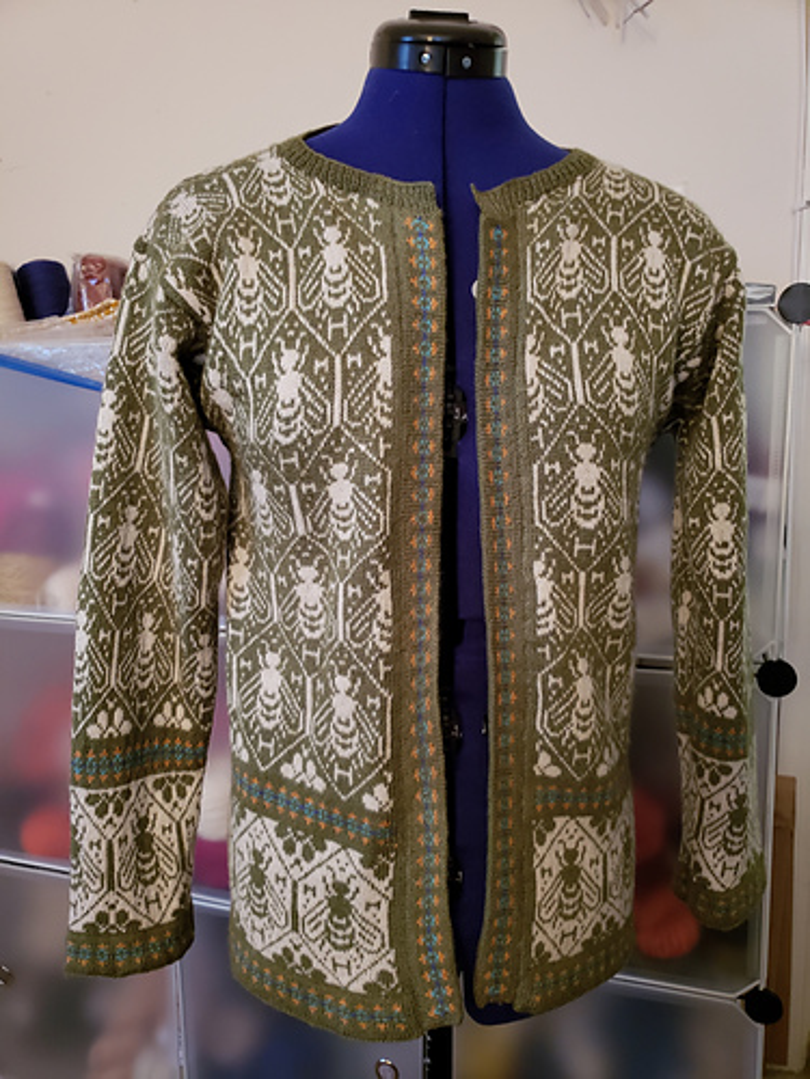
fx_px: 811
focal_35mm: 26
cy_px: 540
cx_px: 405
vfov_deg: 67.3
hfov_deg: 53.1
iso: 400
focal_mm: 4.3
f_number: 1.5
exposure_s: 1/10
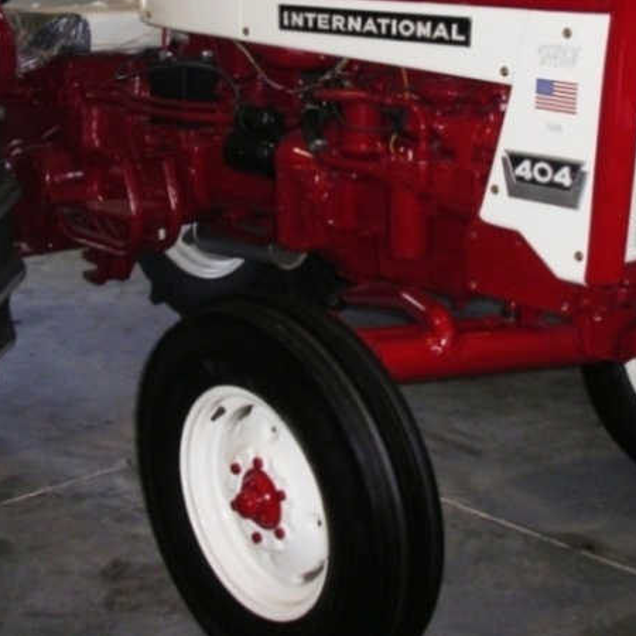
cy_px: 150
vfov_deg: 25.4
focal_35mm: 67
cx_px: 286
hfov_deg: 25.7
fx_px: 1393
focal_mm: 5.7
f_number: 2.8
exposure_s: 1/60
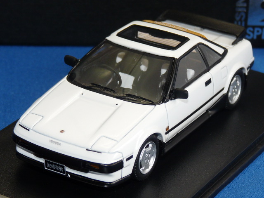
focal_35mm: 145
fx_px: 1106
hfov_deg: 13.6
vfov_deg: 10.2
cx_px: 132
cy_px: 99
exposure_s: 1/40
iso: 100
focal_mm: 14.9
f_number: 3.4
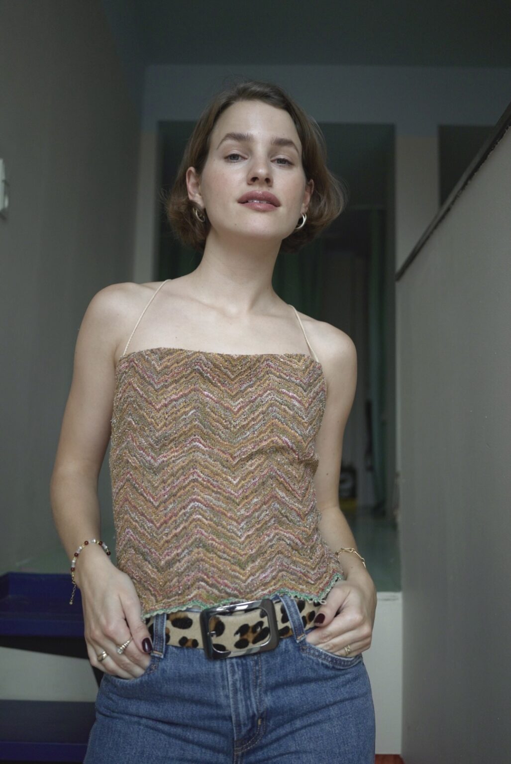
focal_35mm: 35
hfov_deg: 37.9
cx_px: 256
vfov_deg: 54.4
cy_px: 382
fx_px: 744
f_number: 2.8
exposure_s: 1/200
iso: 1250
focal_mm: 35
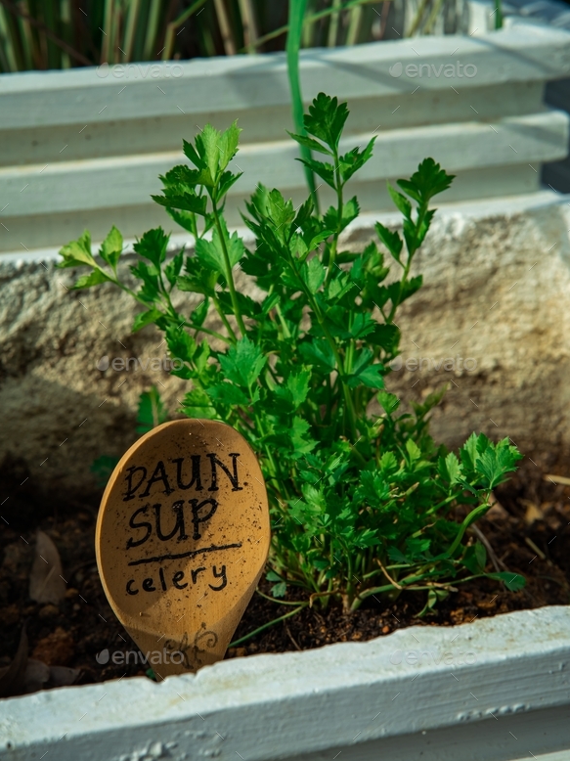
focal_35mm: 93
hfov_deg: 15.9
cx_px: 284
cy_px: 357
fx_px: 2043
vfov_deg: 21.1
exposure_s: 1/160
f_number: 9
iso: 100
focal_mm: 85
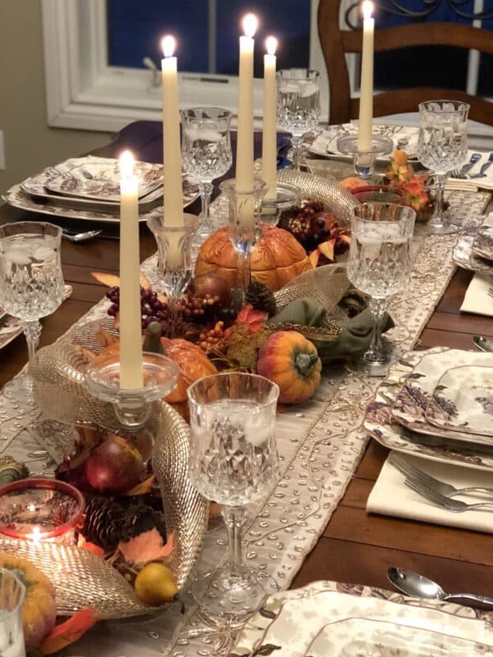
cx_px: 224
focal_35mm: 72
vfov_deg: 27.0
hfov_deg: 20.4
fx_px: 1368
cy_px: 345
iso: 1250
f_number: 2.8
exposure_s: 1/60
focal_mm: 6.6
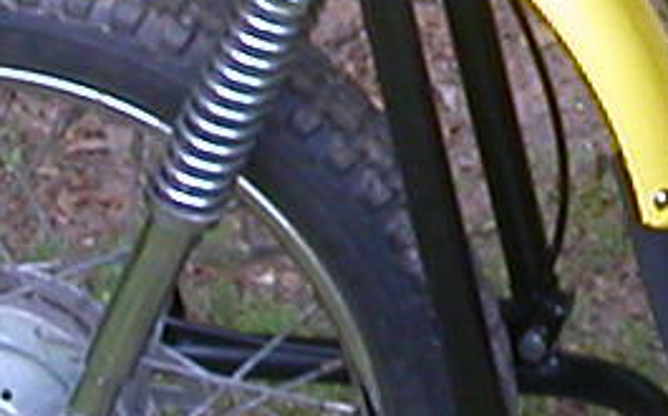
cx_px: 1127
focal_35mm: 237
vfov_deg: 5.5
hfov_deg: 8.6
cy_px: -98
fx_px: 4310
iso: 100
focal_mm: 5.6
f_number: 2.7
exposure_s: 1/108
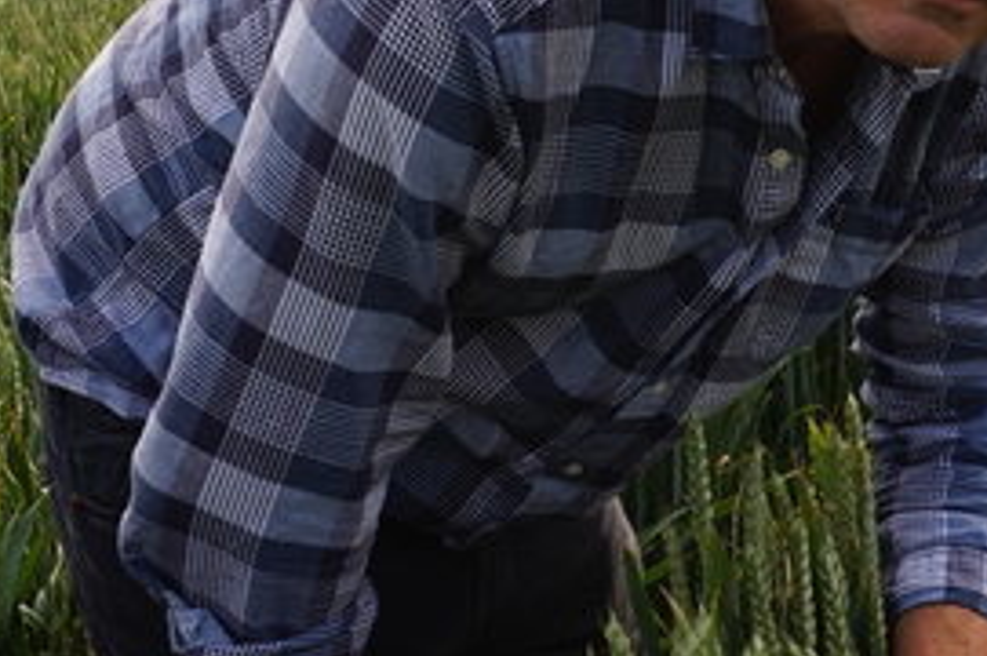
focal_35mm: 93
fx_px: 2547
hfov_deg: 21.8
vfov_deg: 14.6
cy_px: 204
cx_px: 663
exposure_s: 1/80
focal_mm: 24
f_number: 11
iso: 100
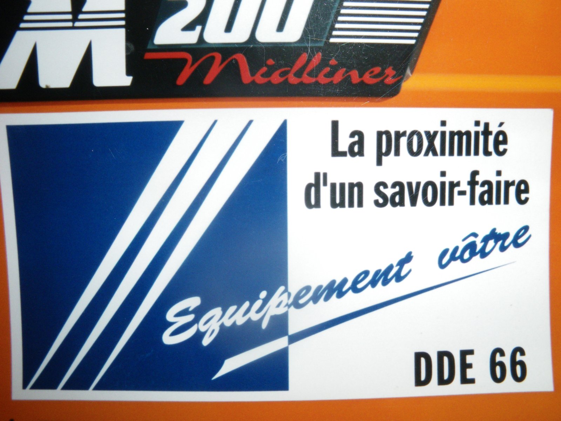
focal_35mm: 36
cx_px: 280
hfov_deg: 51.4
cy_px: 210
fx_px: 583
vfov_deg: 39.7
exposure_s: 1/50
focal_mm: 6.3
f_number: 5.4
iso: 320
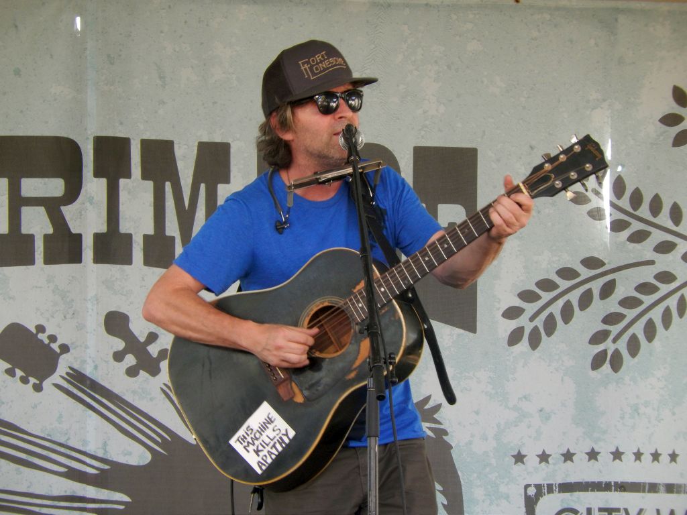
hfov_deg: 7.4
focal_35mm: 267
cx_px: 344
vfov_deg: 5.6
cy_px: 258
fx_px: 5299
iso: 250
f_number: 5.9
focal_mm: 47.8
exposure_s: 1/30
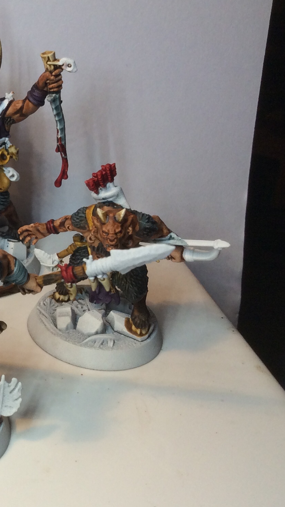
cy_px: 249
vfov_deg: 34.4
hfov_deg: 17.8
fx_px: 819
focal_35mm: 61
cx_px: -136
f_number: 2.4
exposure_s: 1/116
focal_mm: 3.3
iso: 32
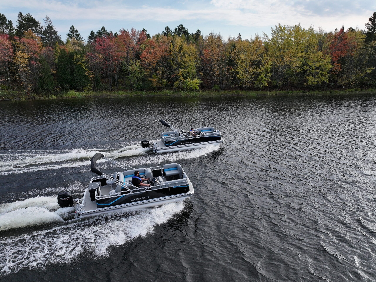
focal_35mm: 24
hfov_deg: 71.6
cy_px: 141
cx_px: 188
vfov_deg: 56.8
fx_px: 261
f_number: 2.8
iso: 170
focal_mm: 12.29
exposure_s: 1/2500
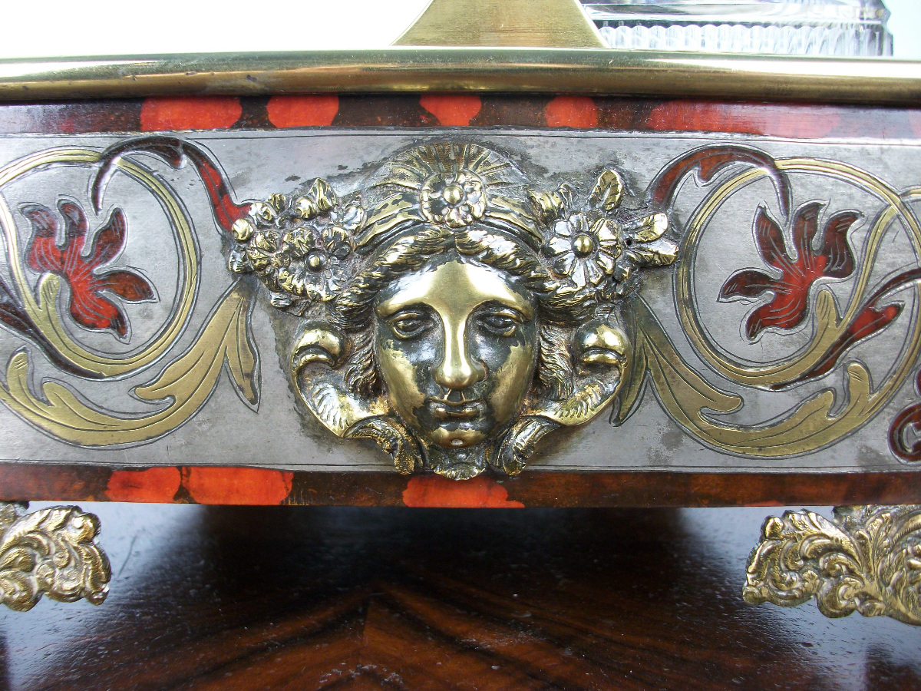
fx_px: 825
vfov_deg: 45.4
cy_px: 346
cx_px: 460
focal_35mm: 31
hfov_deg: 58.4
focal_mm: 5.7
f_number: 2.9
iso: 127
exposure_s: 1/40
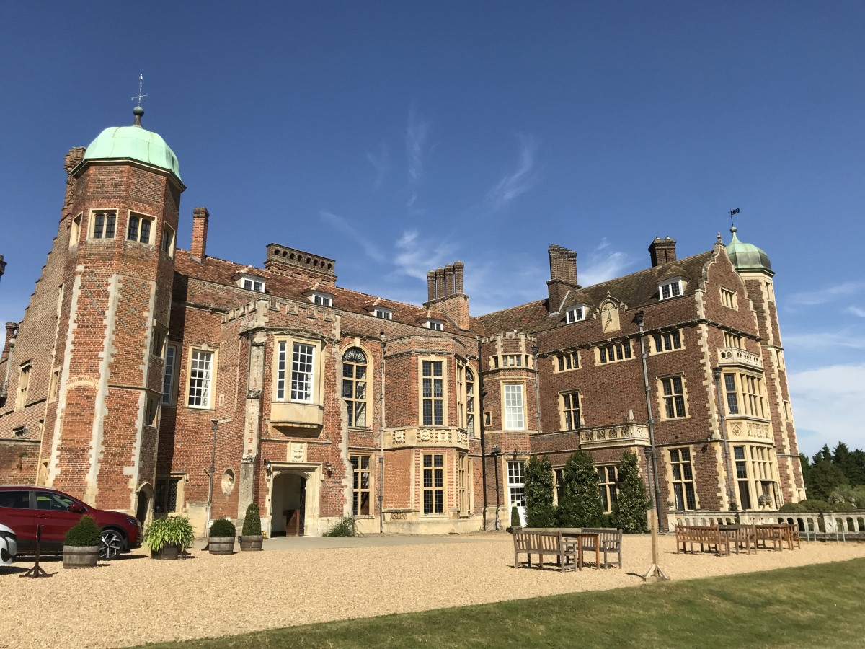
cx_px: 432
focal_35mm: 28
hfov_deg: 63.4
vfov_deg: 49.7
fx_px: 700
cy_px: 324
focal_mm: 3.99
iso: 20
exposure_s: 1/3300
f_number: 1.8
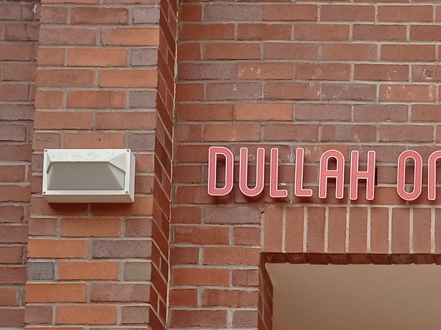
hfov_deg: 17.5
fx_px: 1375
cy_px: 623
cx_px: 500
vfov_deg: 12.3
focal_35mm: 108
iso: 107
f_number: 1.79
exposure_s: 1/1314
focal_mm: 4.7
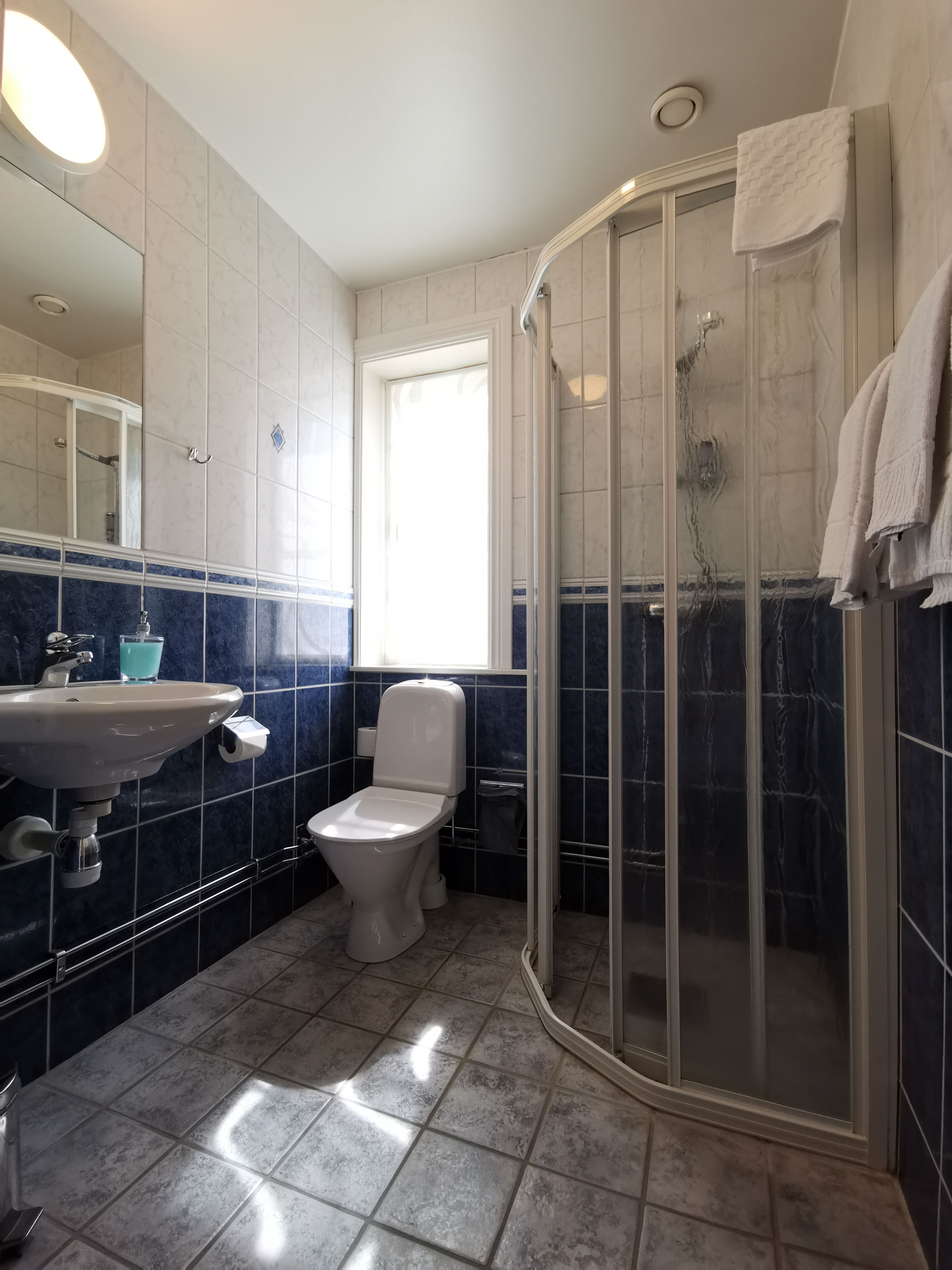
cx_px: 476
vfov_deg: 94.5
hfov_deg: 78.1
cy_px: 635
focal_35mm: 16
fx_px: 587
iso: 100
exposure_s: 1/100
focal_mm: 2.35
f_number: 2.2
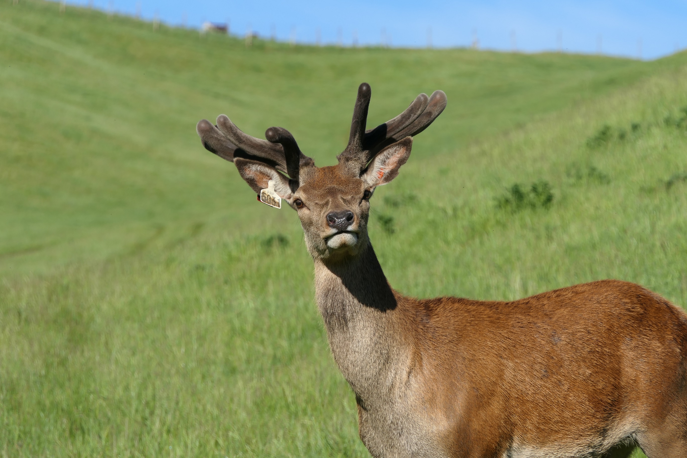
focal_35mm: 268
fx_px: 5114
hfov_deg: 7.7
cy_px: 229
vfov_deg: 5.1
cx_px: 344
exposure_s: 1/800
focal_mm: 98.5
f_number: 4.5
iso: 125
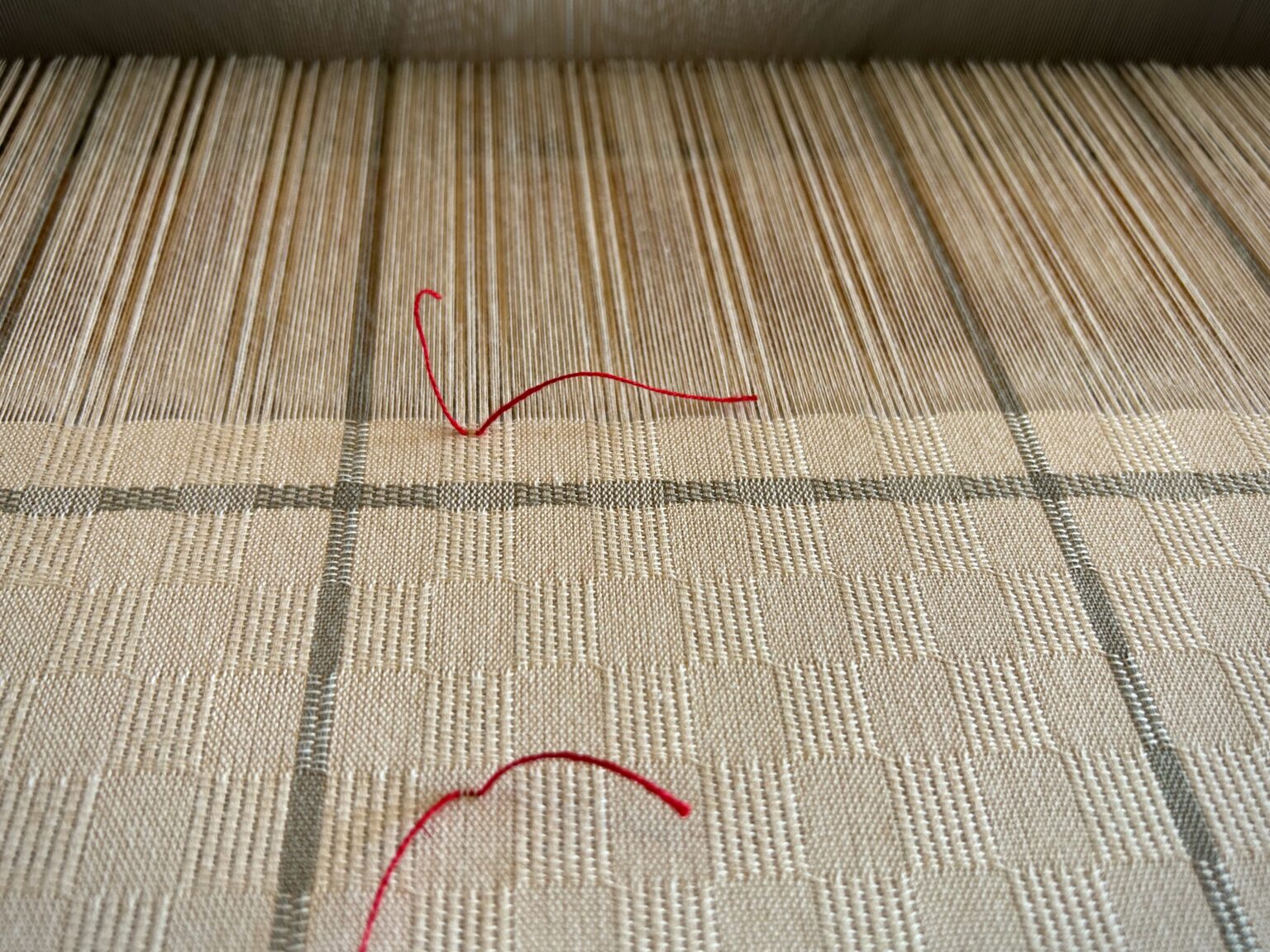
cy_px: 476
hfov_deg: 67.3
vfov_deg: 53.1
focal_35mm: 26
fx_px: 954
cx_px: 635
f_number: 1.5
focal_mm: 5.7
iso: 100
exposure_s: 1/60
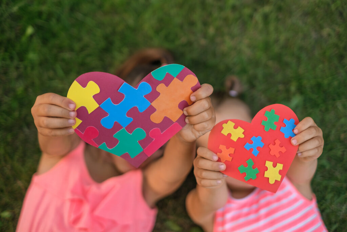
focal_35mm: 53
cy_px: 116
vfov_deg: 25.5
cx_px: 174
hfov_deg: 37.5
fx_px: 511
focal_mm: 35
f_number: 1.6
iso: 160
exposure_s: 1/640
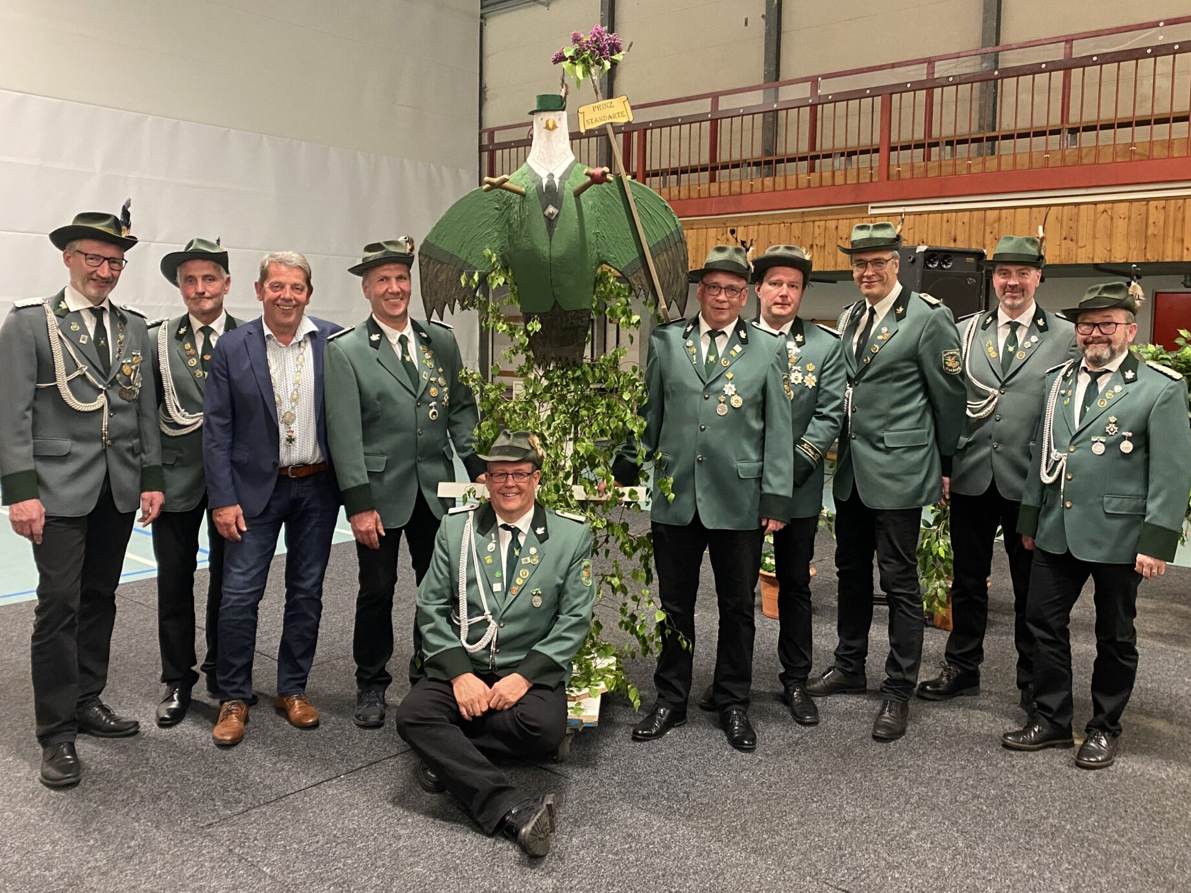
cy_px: 396
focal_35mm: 29
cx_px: 627
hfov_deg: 61.6
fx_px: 998
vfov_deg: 48.1
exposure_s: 1/33
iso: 500
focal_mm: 4.25
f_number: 1.8
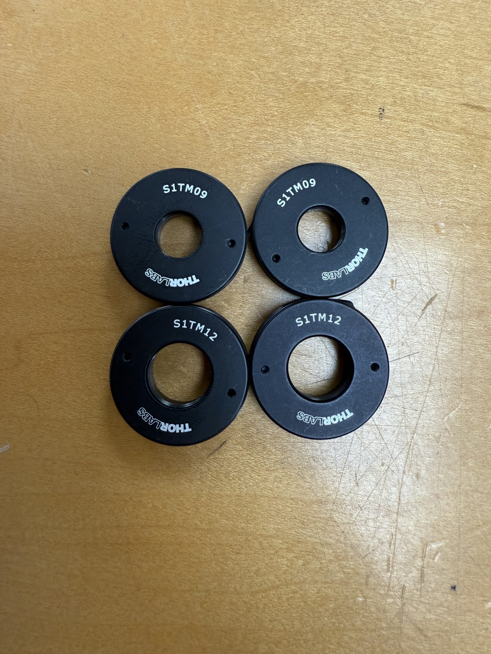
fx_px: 454
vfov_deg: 71.6
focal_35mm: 24
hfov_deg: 56.8
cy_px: 327
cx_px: 246
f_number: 2.2
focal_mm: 2.22
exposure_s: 1/120
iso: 160
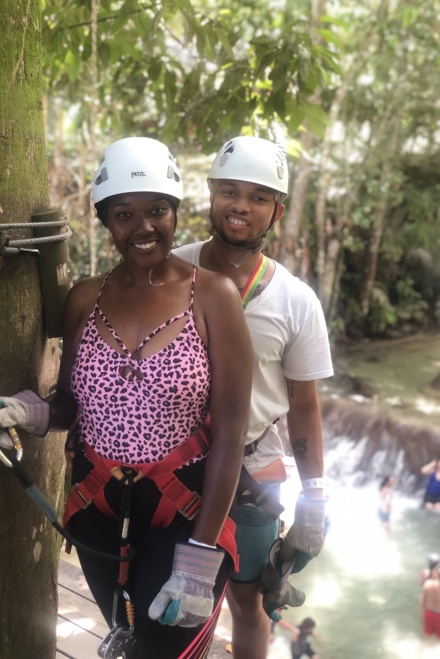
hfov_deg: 24.6
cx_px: 221
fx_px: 1008
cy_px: 333
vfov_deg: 36.2
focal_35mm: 55
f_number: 2.4
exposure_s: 1/61
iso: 80
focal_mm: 6
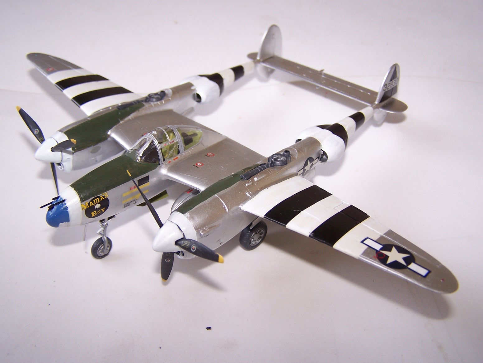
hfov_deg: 49.0
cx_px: 242
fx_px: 530
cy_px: 182
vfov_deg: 37.7
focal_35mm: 38
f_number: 2.8
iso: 80
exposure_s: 1/60
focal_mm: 6.3
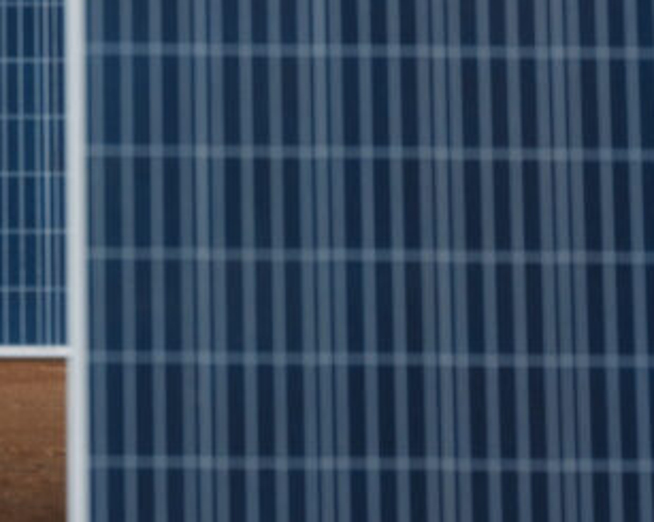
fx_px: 13884
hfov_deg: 2.7
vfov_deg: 2.2
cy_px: -250
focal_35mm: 718
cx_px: -305
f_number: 10
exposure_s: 1/500
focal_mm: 250
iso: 400
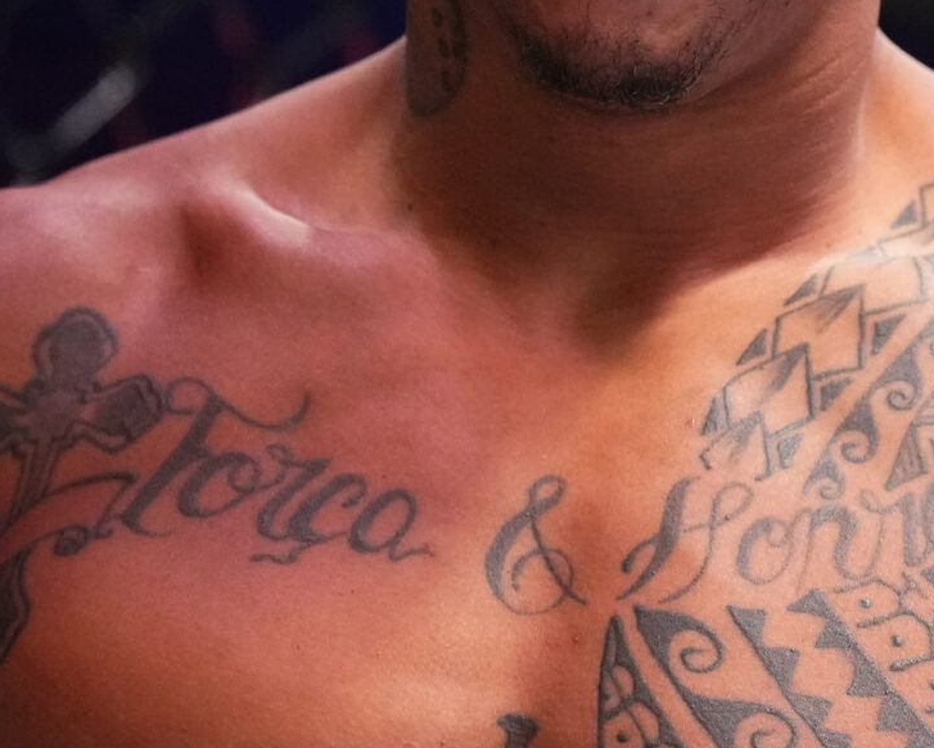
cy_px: -6
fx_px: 12608
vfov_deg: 3.4
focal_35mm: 456
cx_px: 311
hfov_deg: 4.2
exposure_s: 1/1250
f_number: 2.8
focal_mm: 138
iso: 5000
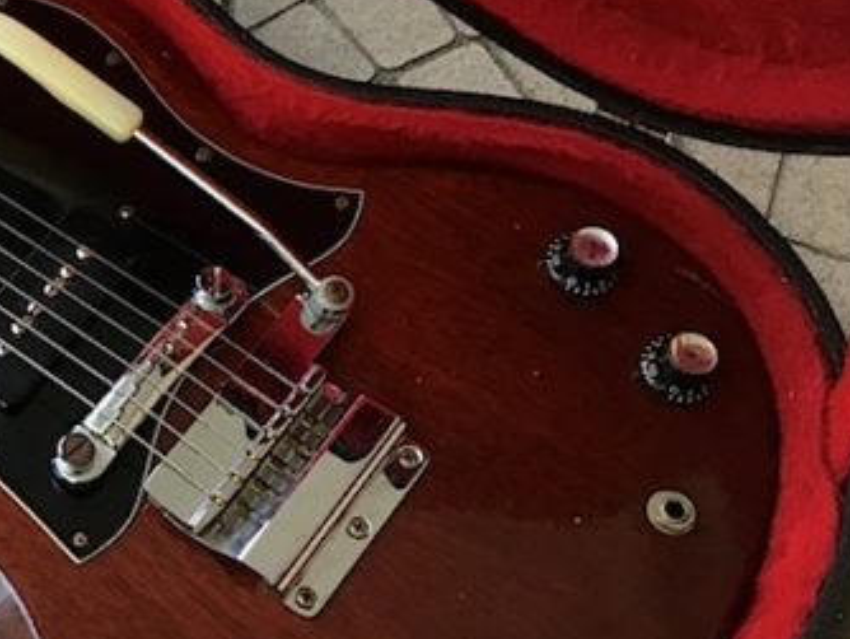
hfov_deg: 24.4
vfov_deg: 20.4
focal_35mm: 72
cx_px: -178
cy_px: 269
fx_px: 1769
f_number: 2.2
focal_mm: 4.15
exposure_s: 1/30
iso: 64
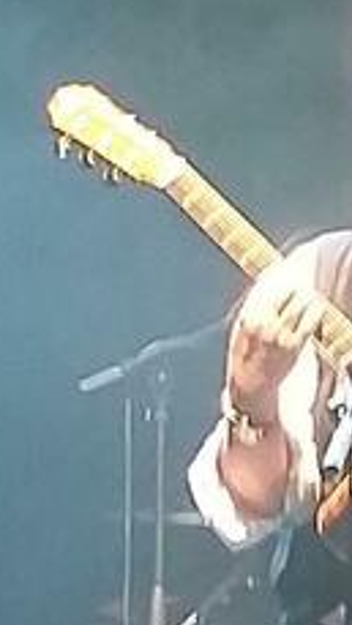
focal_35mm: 154
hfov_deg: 7.8
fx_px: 2553
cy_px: 791
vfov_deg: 13.5
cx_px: 467
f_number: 1.9
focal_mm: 3.6
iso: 200
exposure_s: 1/25
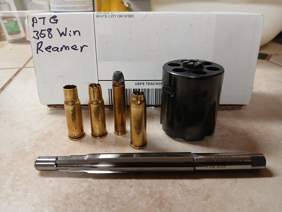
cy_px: 106
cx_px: 141
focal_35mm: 26
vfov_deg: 53.1
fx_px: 212
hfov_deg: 67.3
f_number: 1.8
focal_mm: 3.98
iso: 320
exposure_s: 1/60
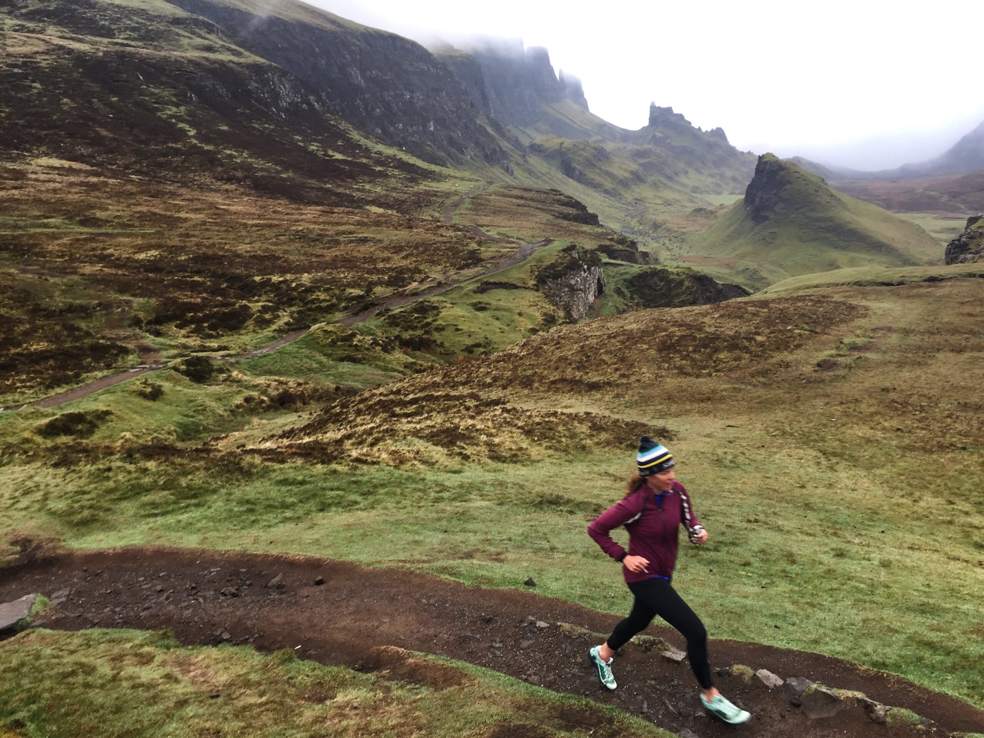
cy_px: 369
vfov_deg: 48.2
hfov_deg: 61.7
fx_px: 824
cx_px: 492
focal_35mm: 29
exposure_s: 1/108
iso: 32
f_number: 2.2
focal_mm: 4.15
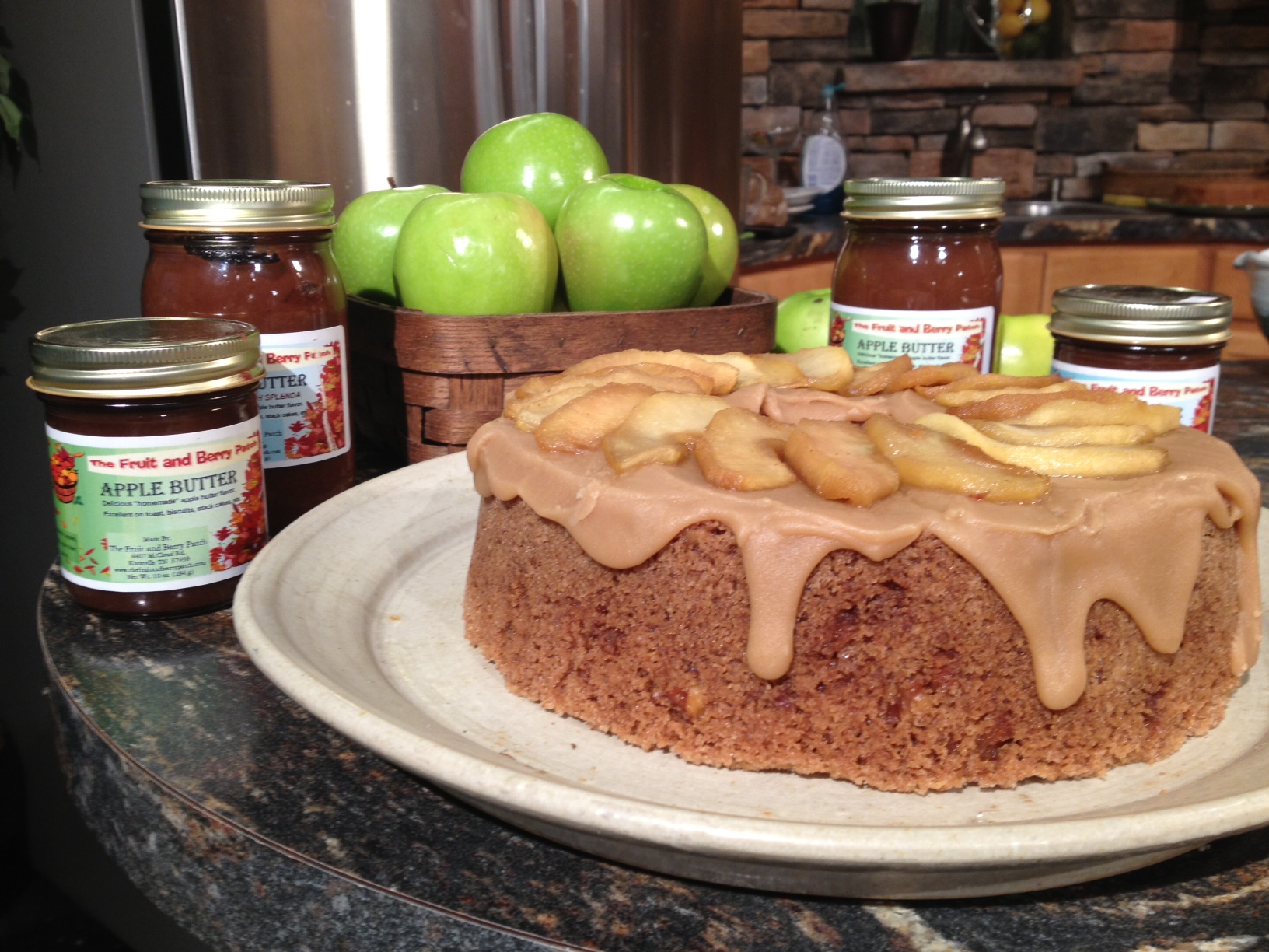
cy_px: 476
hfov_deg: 52.6
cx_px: 634
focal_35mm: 35
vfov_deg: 40.7
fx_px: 1283
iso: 50
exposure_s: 1/24
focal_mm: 4.28
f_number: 2.4
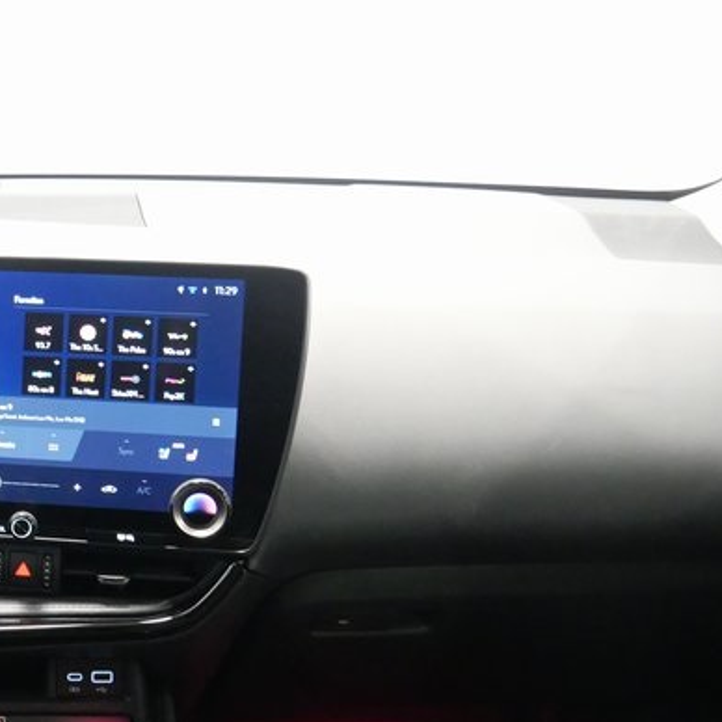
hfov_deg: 28.6
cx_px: -4
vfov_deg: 30.4
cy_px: 465
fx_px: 1321
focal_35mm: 56
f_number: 3.5
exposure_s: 1/5
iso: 3200
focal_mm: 12
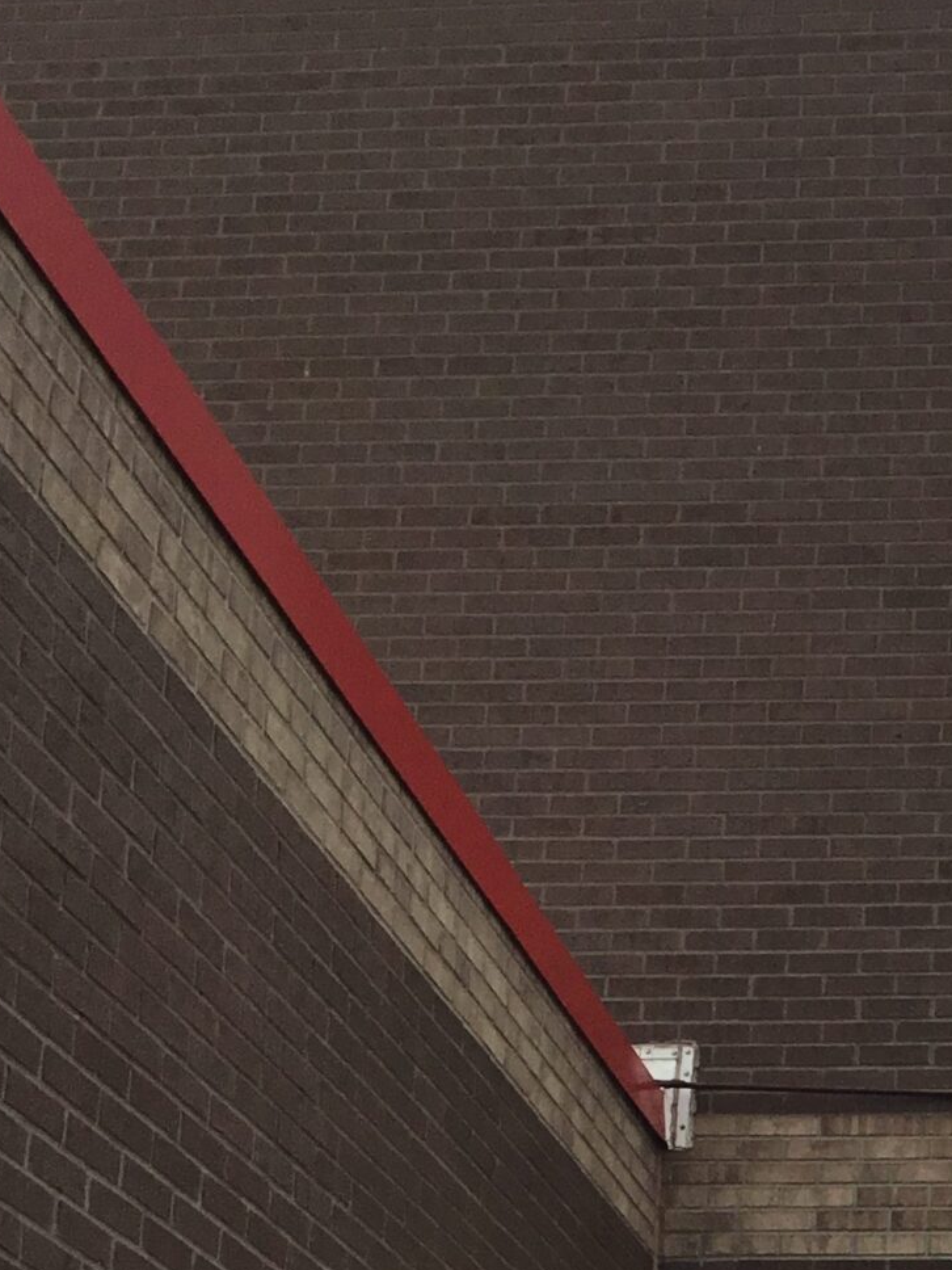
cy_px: 1393
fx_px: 3007
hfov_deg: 17.2
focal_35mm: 82
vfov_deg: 22.5
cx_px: 1116
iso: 25
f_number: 2.4
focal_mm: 3.3
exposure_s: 1/476
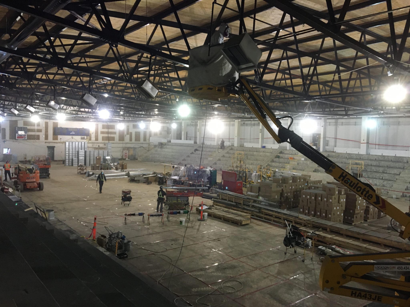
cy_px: 154
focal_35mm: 29
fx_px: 343
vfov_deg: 48.2
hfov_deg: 61.7
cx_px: 205
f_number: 2.2
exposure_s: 1/30
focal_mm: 4.15
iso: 160
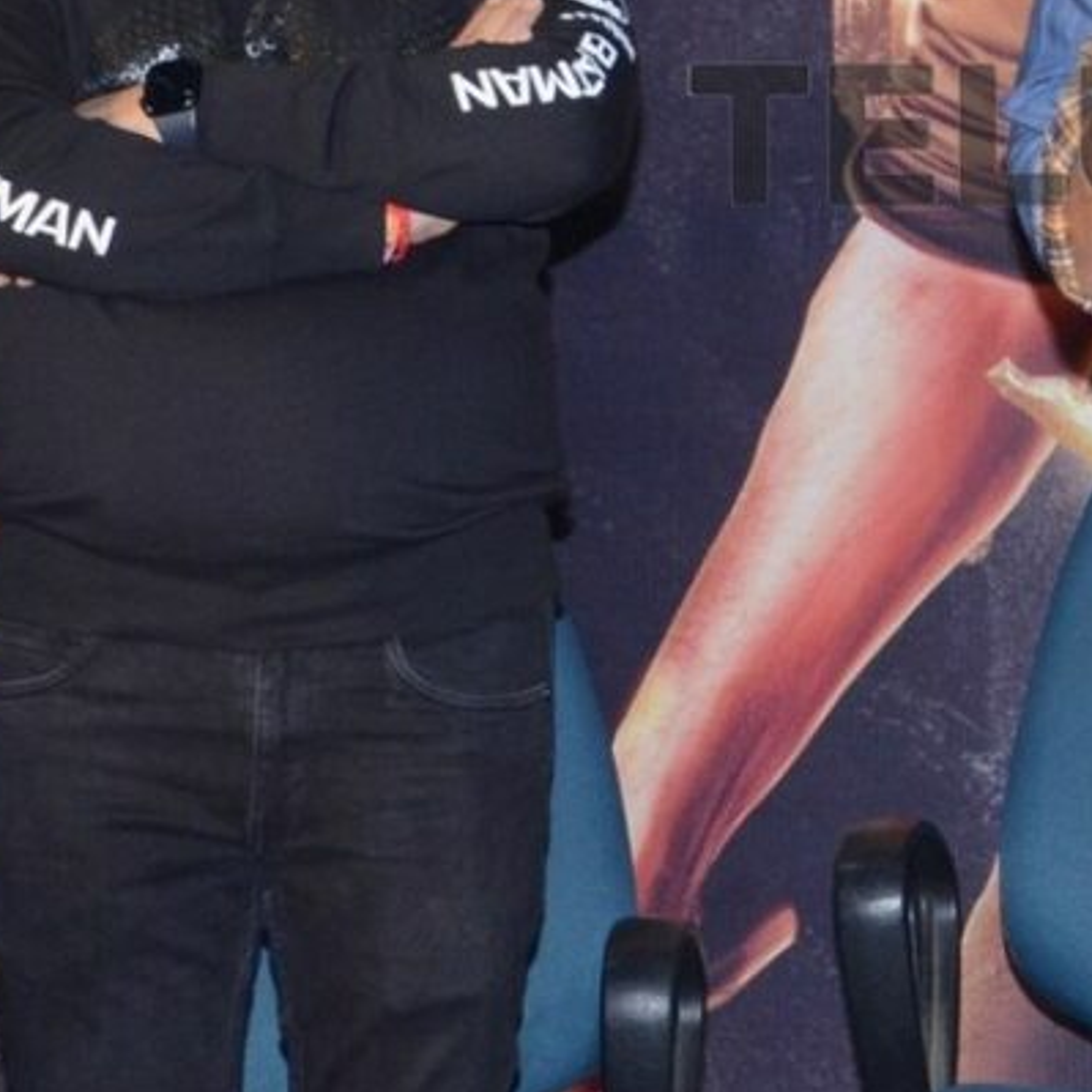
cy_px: 134
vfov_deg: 6.9
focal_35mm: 255
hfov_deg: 6.8
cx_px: 1273
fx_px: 9101
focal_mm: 52
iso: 1000
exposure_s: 1/125
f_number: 5.6
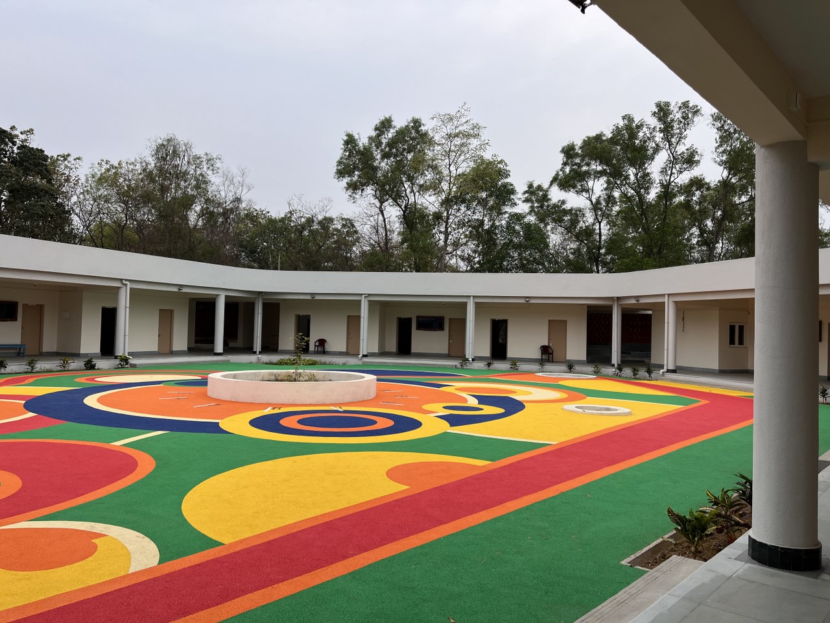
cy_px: 312
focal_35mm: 26
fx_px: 623
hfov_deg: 67.3
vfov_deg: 53.1
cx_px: 415
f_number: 1.6
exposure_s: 1/1252
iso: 50
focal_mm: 5.1
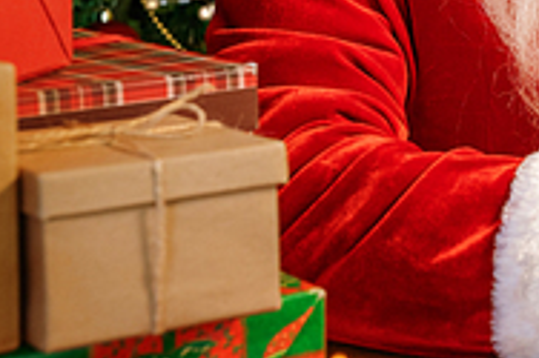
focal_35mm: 133
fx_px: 1990
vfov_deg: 10.1
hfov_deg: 15.0
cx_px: 631
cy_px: -73
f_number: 5.6
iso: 400
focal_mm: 50
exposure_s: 1/125
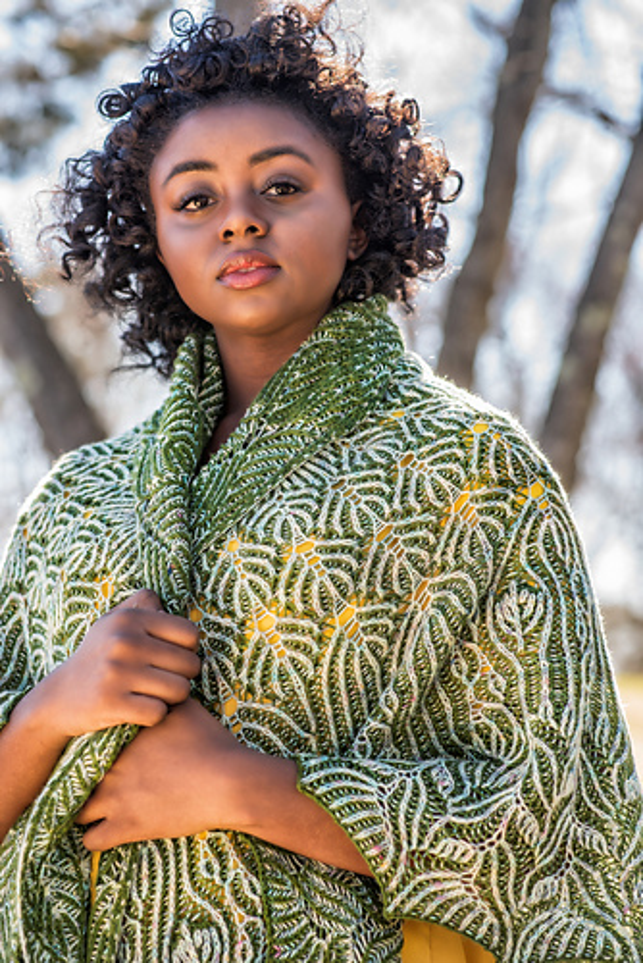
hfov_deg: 16.1
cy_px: 482
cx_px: 322
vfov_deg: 23.9
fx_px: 2274
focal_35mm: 85
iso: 320
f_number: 3.5
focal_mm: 85
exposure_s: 1/400
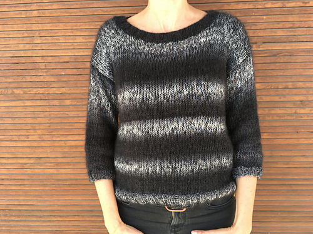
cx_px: 156
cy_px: 117
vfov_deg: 48.2
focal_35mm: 29
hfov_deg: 61.7
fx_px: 262
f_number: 2.2
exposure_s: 1/100
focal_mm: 4.15
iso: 25
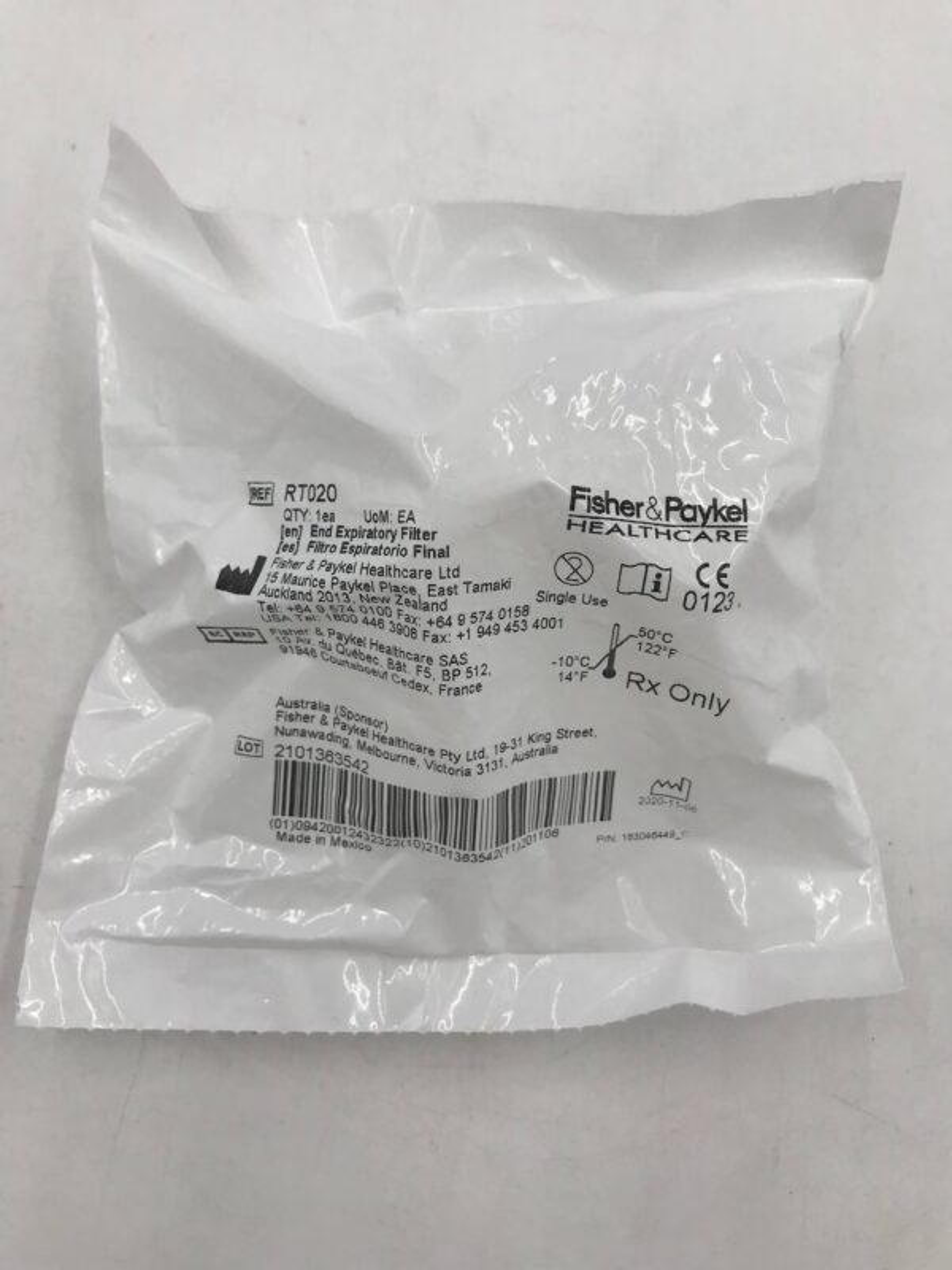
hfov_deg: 49.7
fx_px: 1027
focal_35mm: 28
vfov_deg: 63.4
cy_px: 635
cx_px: 476
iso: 20
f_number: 1.8
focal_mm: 3.99
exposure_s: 1/326
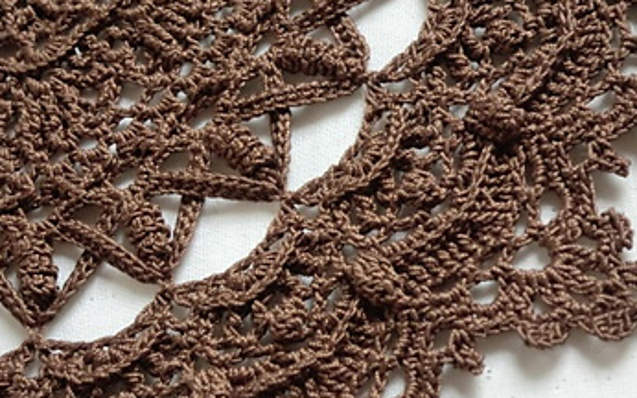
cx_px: 293
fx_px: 1250
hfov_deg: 28.6
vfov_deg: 18.1
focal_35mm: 72
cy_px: 226
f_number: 3.4
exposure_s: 1/60
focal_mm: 8.46
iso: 320
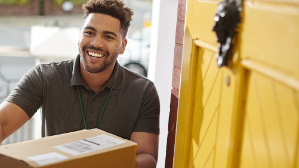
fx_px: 539
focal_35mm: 68
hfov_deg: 30.8
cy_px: 105
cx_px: 110
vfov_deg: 17.7
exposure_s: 1/200
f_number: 2.2
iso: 64
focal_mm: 50
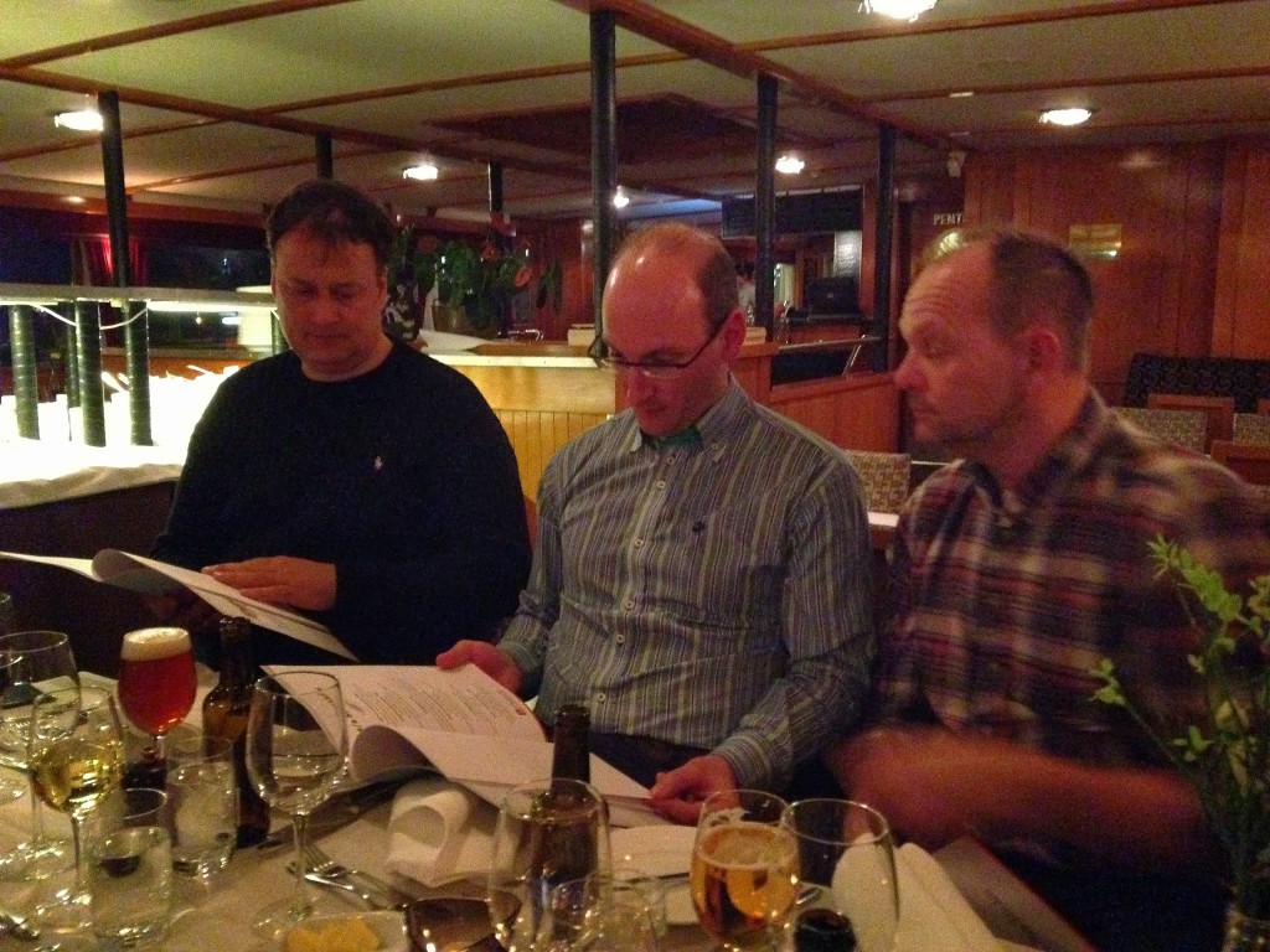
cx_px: 635
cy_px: 476
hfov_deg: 55.4
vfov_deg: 42.9
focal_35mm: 33
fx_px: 1211
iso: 1000
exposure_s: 1/15
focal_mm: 4.12
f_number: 2.4
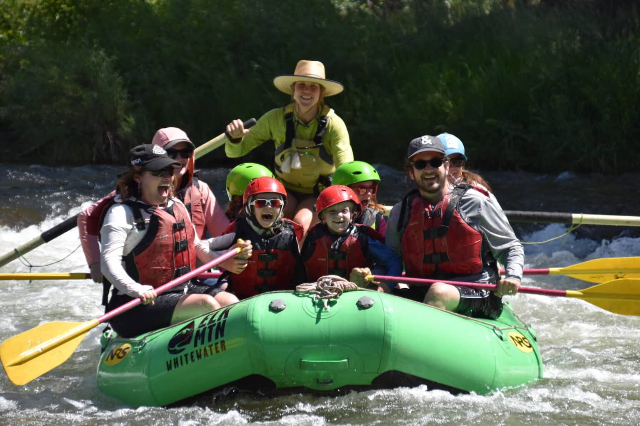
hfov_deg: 12.2
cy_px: 213
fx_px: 2986
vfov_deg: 8.2
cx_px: 320
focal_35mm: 168
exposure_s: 1/1600
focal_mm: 112
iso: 400
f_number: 6
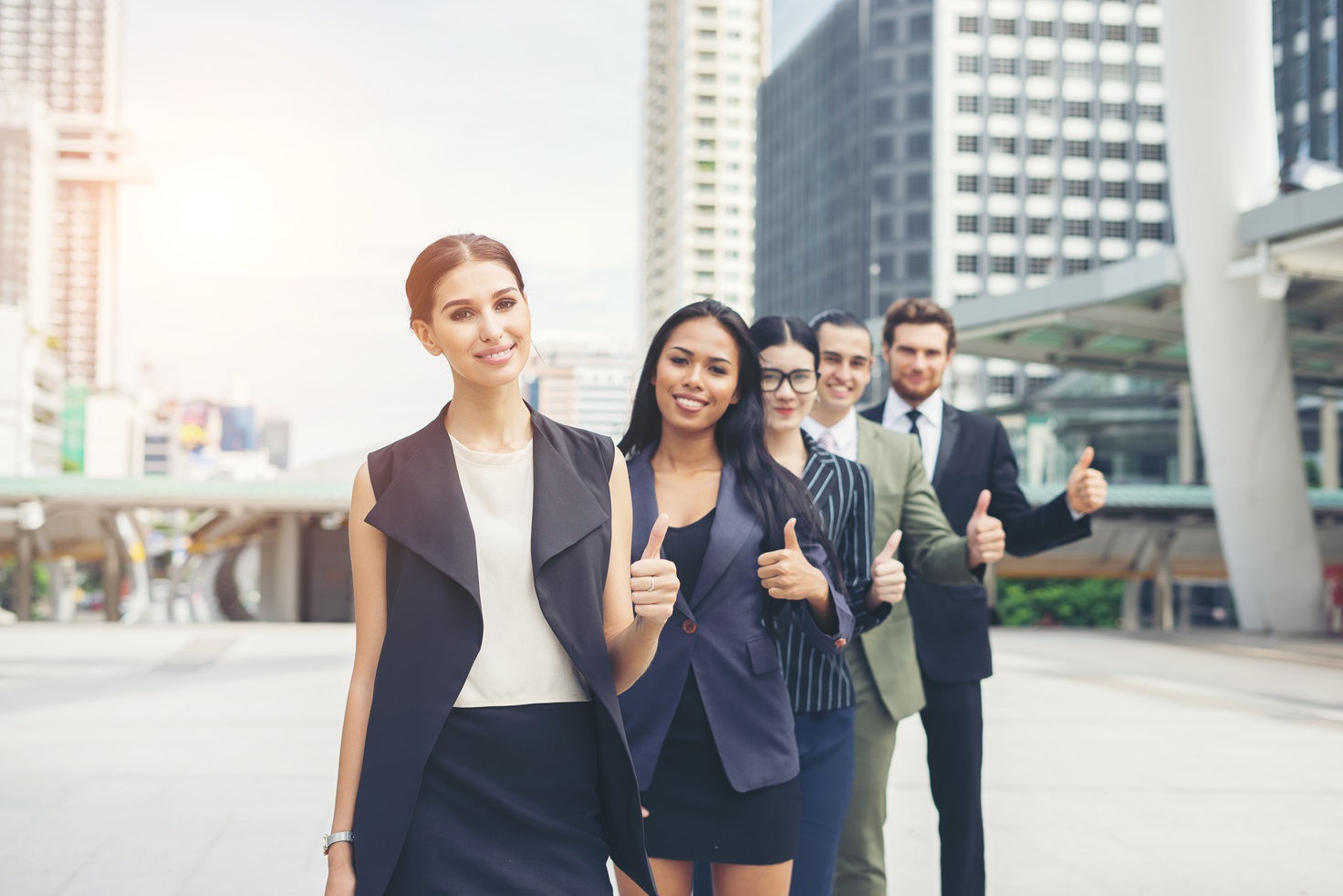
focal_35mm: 50
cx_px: 672
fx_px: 1866
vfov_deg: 27.0
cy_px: 448
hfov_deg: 39.6
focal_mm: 50
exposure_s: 1/320
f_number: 3.2
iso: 100
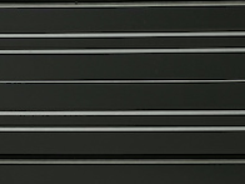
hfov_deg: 6.2
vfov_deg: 4.7
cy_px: 302
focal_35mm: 315
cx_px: -186
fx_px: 2229
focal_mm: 9
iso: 32
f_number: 2.8
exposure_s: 1/114
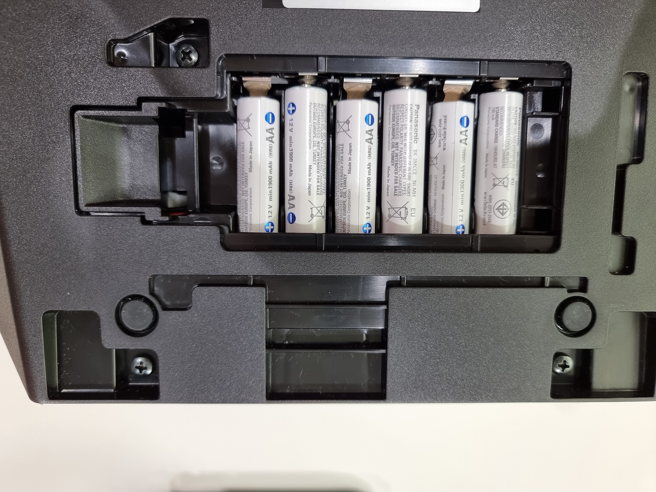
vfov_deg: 56.8
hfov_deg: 71.6
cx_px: 328
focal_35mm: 24
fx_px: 455
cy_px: 246
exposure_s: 1/100
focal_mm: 6.7
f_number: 1.8
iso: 160
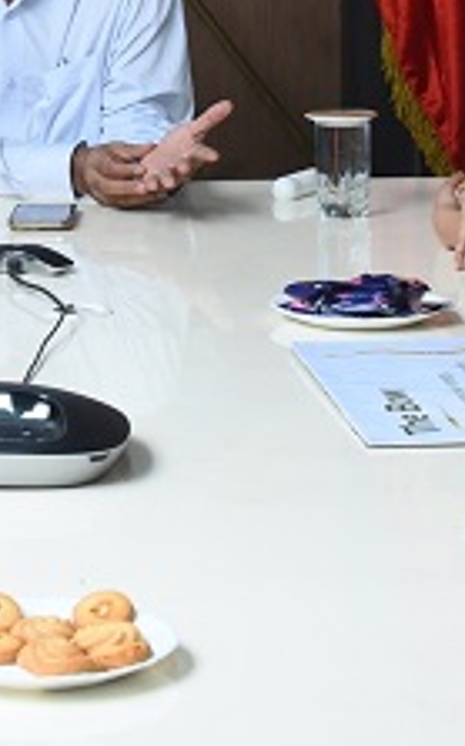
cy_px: 8
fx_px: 3251
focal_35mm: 160
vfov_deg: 12.9
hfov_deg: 8.1
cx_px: -90
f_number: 6.3
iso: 2000
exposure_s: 1/200
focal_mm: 50
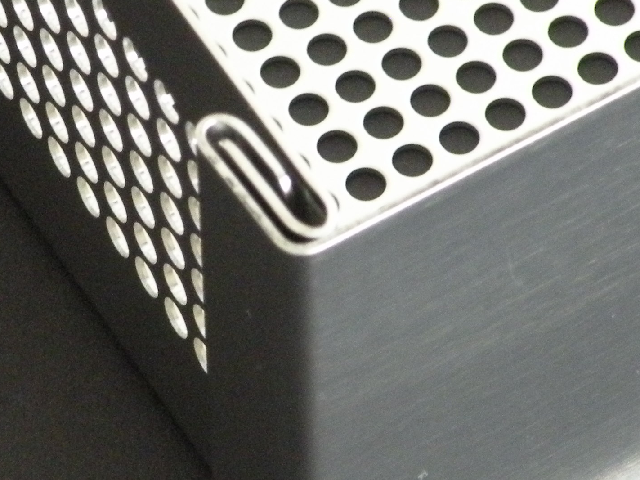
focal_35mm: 282
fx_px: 5213
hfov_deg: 7.0
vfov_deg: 5.3
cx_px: 305
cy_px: 336
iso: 400
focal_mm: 19.4
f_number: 4
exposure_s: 1/31.4
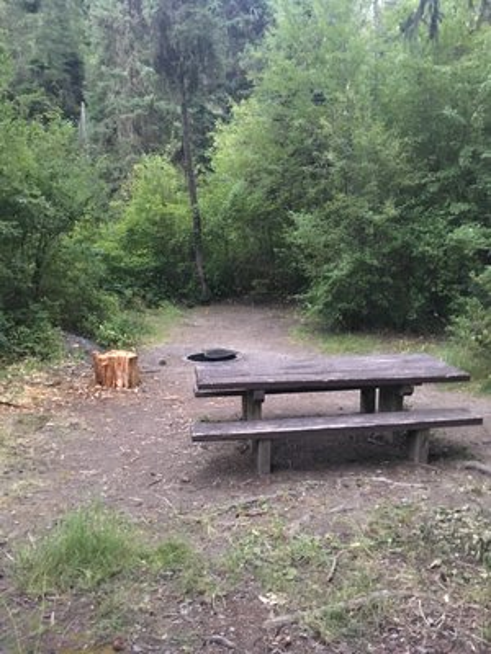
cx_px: 246
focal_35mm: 29
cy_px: 327
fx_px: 548
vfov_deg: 61.7
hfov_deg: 48.2
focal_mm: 4.15
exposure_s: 1/15
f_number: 2.2
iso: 500
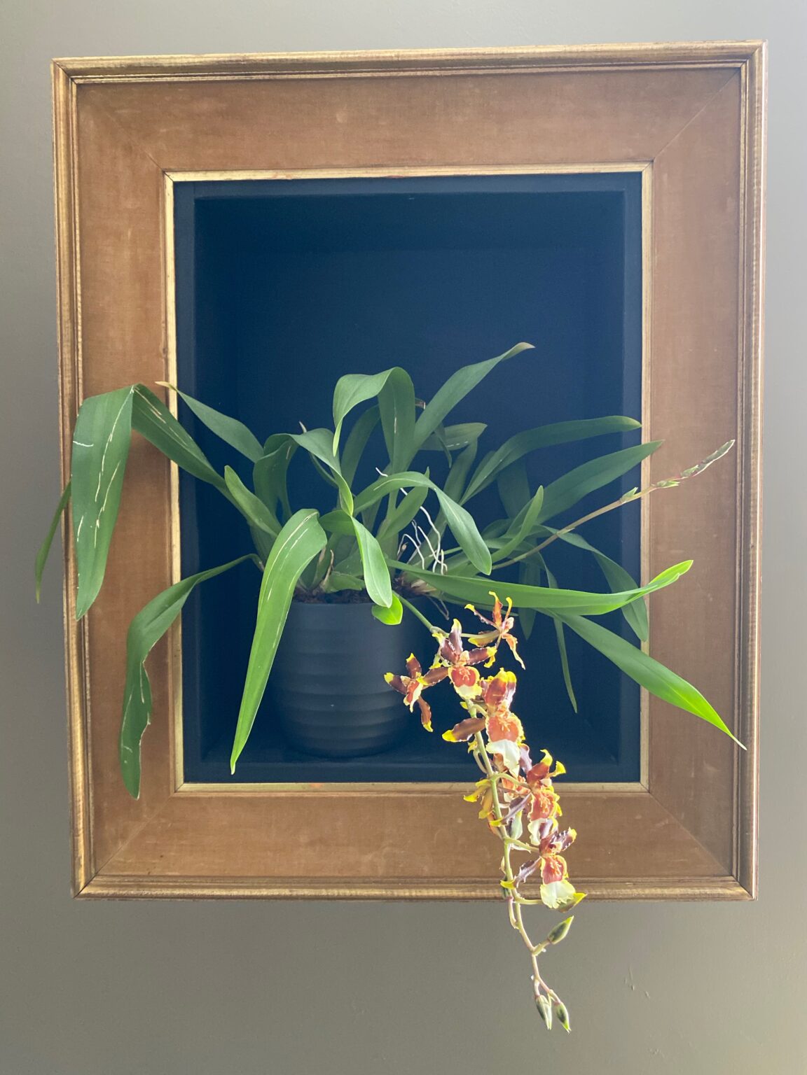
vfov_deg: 67.3
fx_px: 808
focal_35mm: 26
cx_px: 404
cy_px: 538
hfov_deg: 53.1
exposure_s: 1/60
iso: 500
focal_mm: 4.25
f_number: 1.8
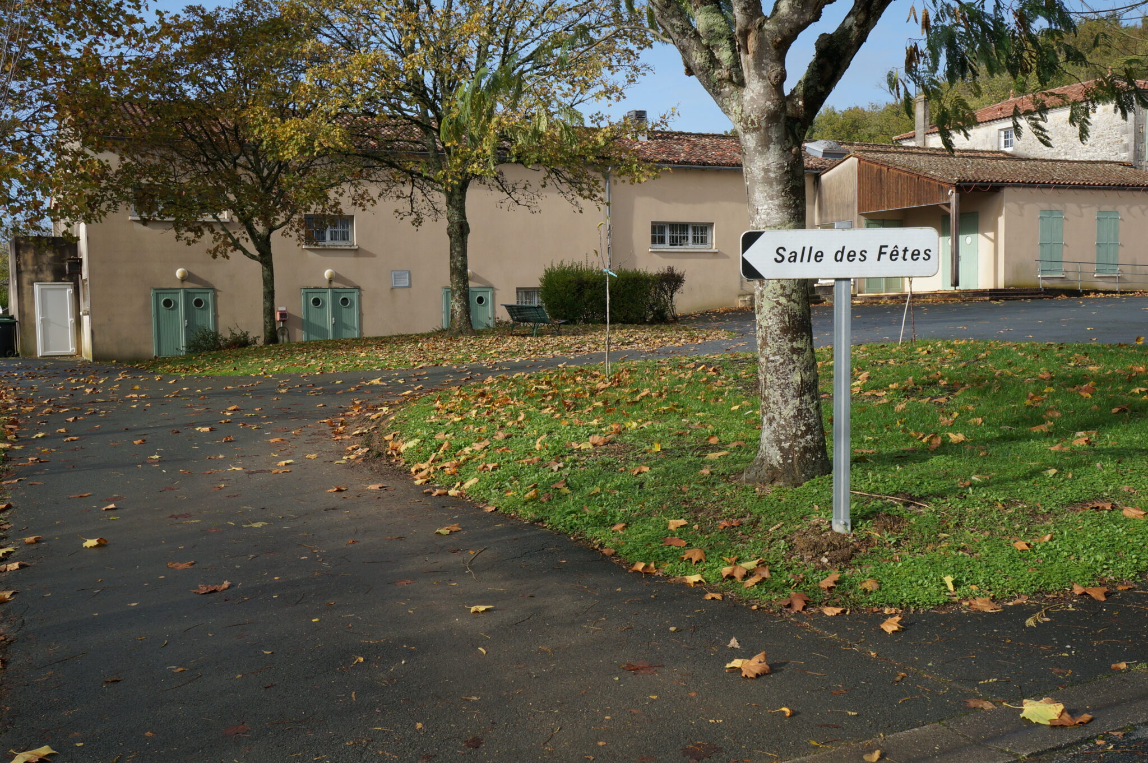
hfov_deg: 51.3
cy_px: 382
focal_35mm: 38
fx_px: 1195
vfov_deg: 35.4
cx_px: 574
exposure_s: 1/250
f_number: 9
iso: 200
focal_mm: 25
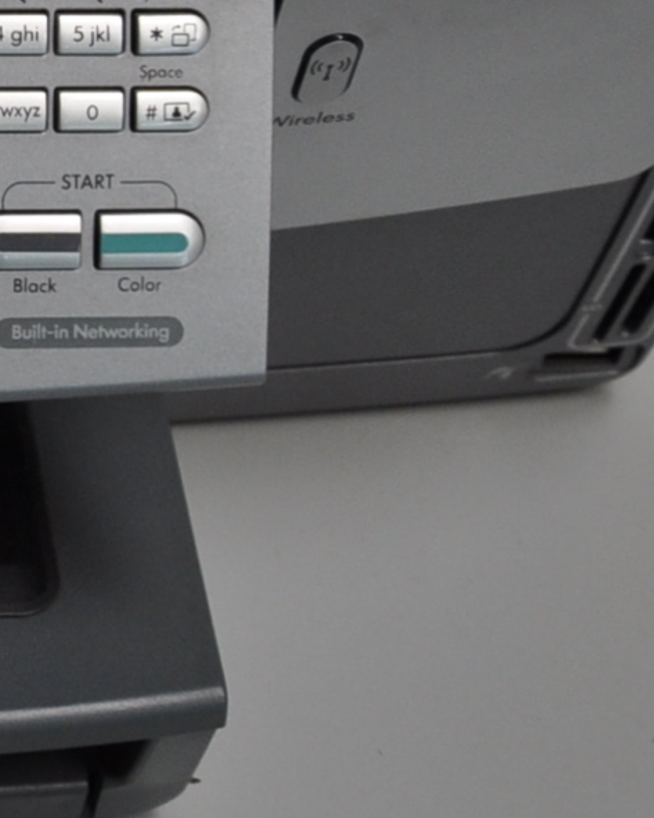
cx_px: -812
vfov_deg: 11.8
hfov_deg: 8.9
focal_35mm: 161
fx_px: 3883
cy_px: -84
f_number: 5.6
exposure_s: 1/125
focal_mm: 21
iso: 400
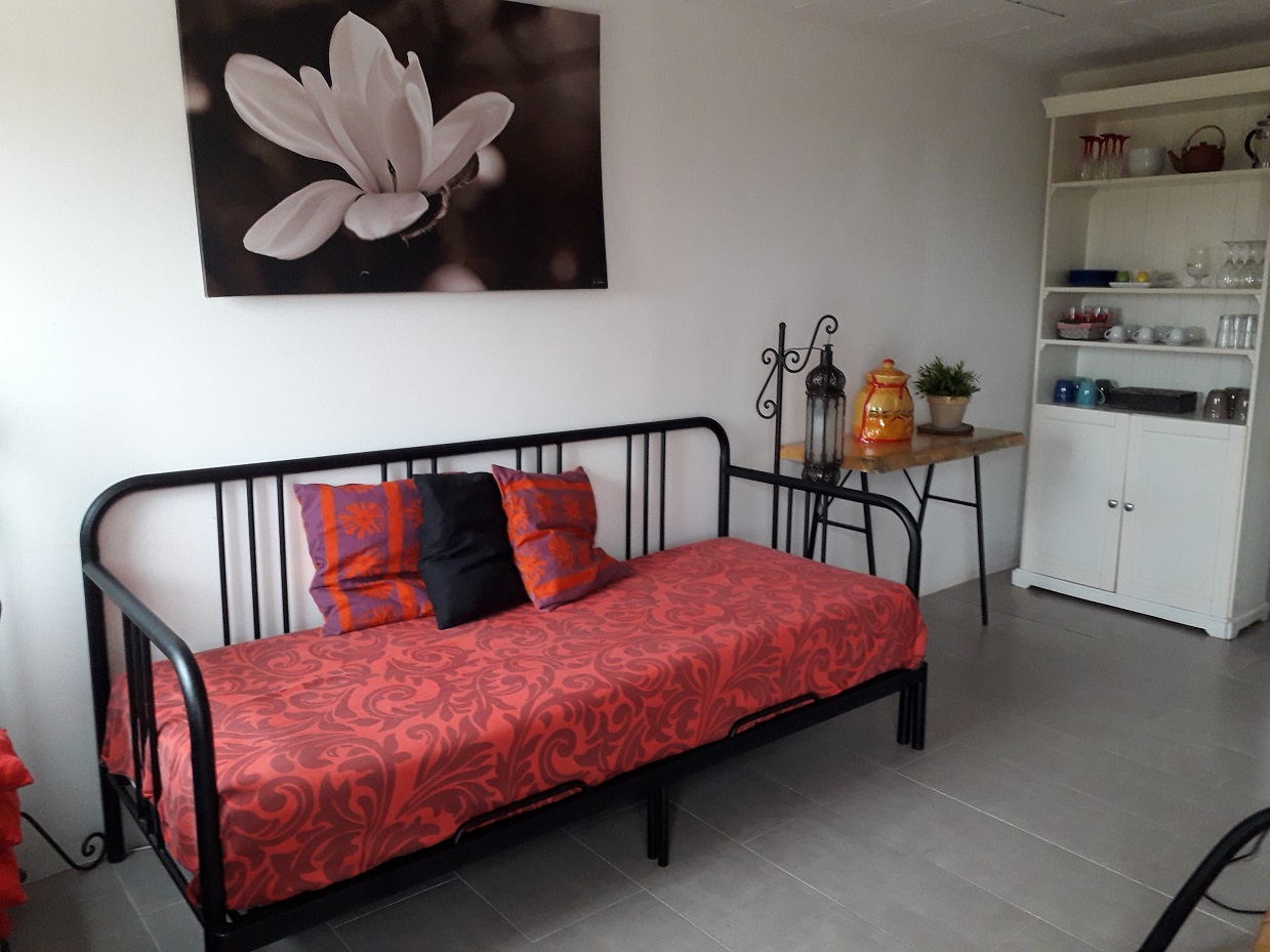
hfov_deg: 65.3
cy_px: 476
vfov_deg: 51.3
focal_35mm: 27
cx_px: 635
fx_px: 990
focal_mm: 3.6
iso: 200
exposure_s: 1/50
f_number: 1.9
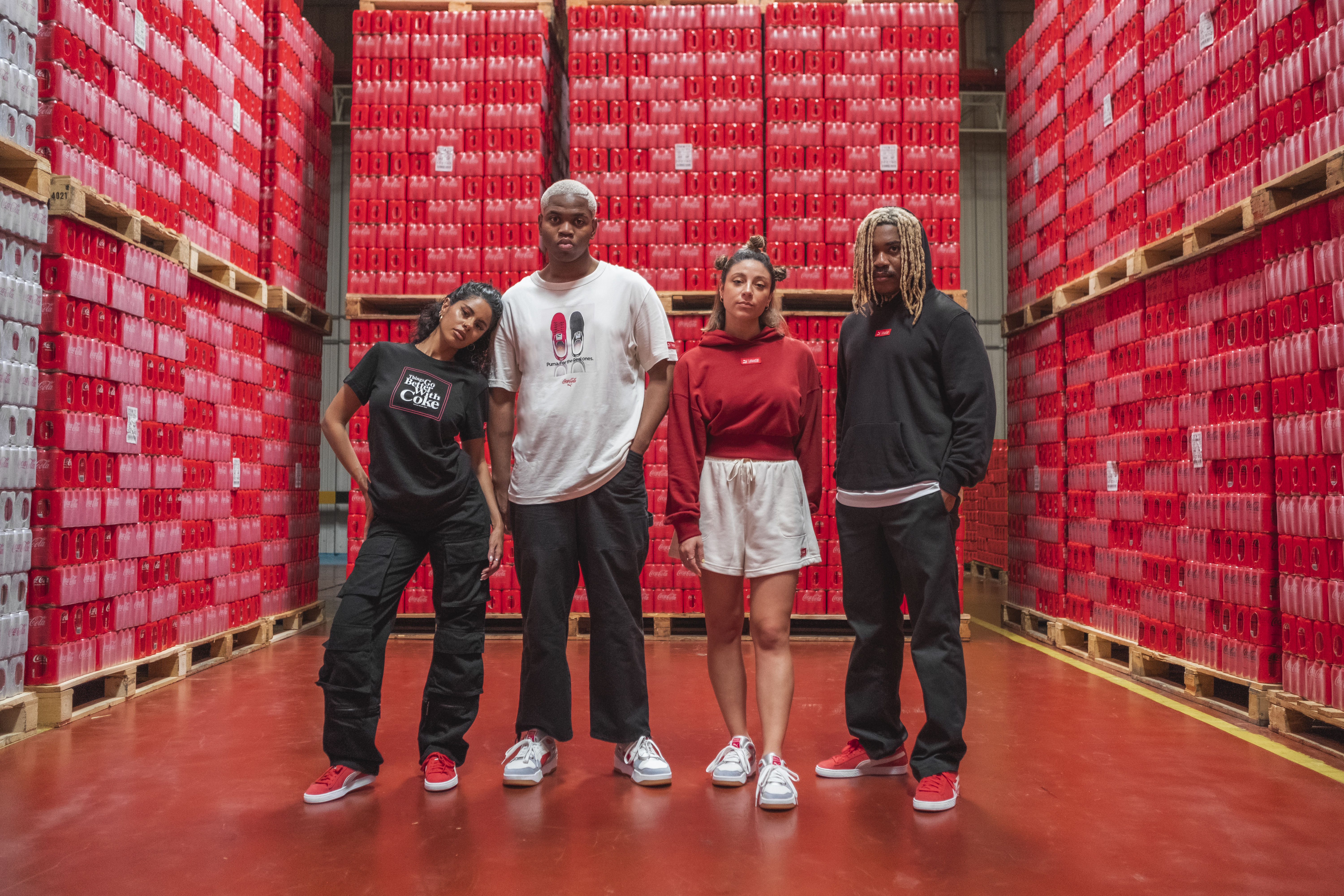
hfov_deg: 54.4
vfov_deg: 37.9
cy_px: 448
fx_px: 1307
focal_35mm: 35
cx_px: 672
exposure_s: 1/100
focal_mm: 23
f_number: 2
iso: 1000
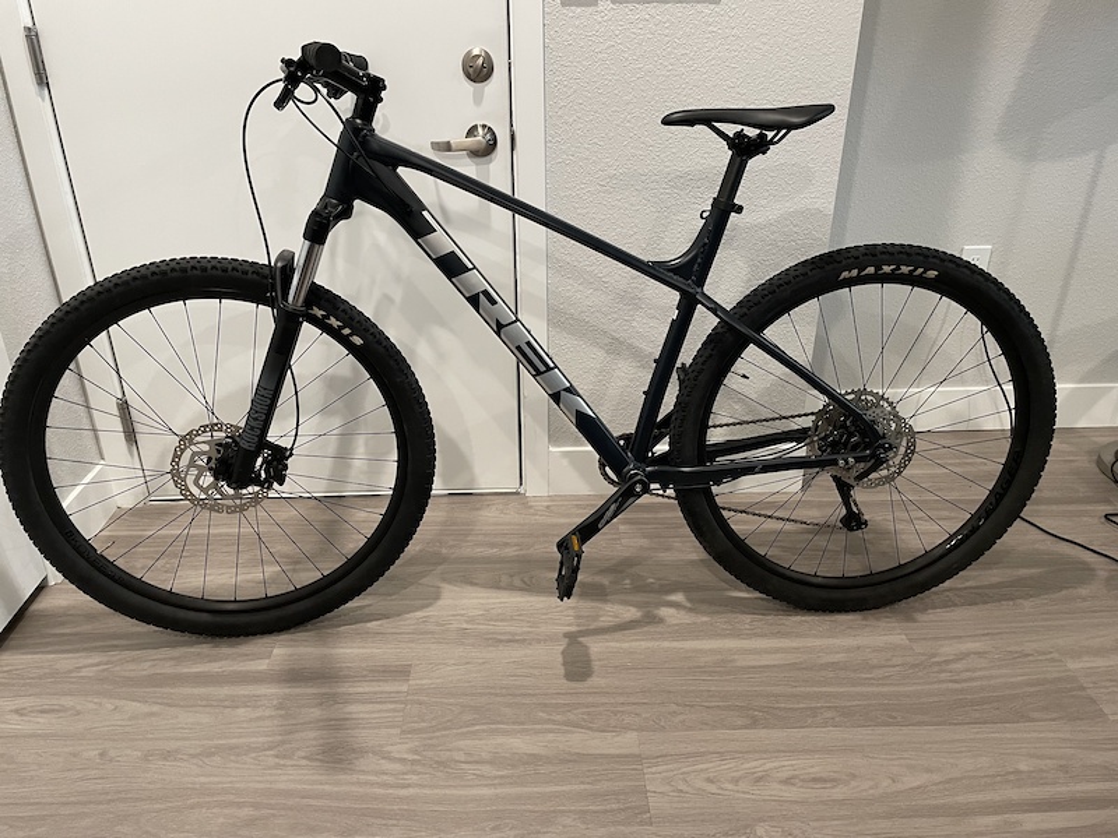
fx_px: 840
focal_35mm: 26
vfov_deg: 53.1
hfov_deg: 67.3
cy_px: 419
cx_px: 559
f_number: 1.6
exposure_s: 1/60
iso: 250
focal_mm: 4.2
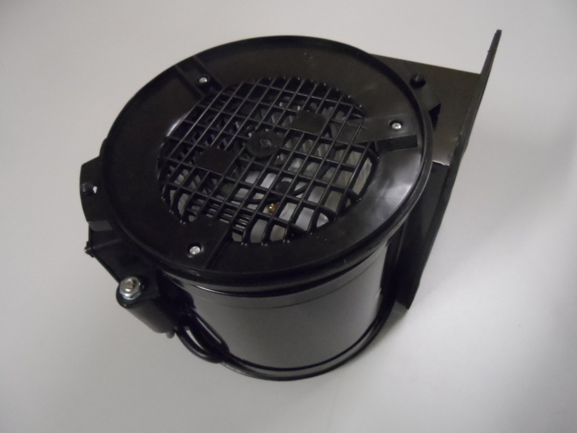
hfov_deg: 71.6
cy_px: 216
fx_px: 400
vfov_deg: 56.8
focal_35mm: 24
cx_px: 288
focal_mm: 4
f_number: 3.2
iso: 800
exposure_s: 1/30
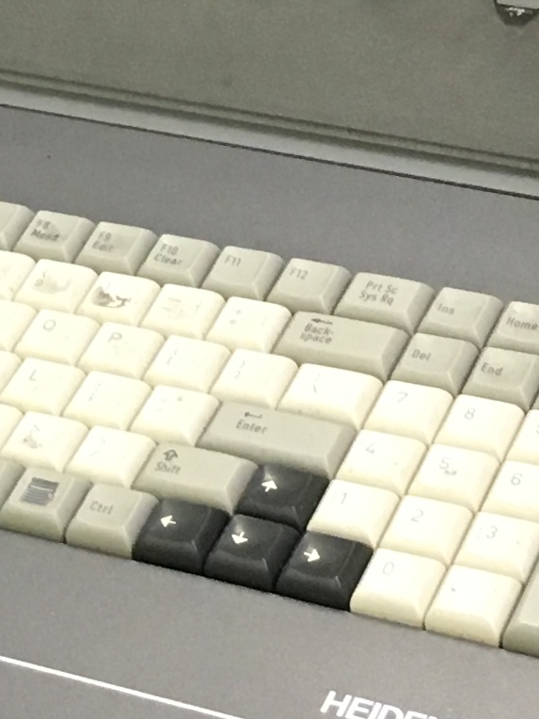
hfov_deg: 9.6
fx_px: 3176
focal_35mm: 153
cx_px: 8
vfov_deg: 12.9
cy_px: 210
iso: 100
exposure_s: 1/30
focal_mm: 4.15
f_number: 2.2
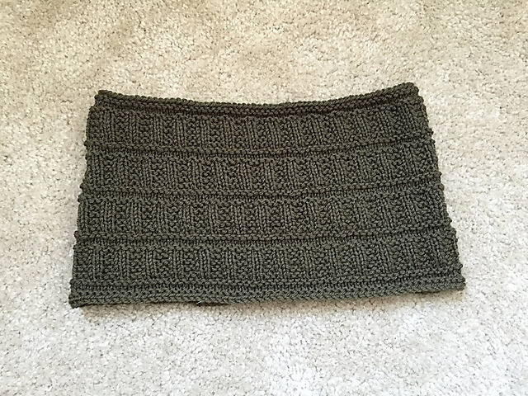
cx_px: 264
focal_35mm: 29
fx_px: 442
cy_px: 198
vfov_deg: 48.2
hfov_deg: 61.7
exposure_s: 1/15
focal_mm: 4.15
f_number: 2.2
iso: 250
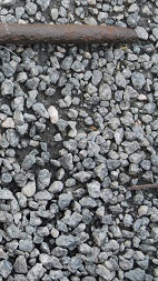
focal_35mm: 93
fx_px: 696
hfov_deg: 11.5
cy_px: 63
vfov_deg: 22.6
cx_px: -174
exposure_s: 1/500
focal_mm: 25
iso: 1600
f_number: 5
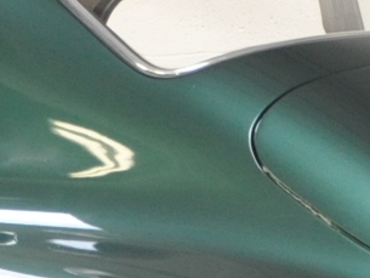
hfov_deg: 3.9
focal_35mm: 506
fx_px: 5411
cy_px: 347
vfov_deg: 2.9
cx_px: -2
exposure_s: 1/100
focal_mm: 50
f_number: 5
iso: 800
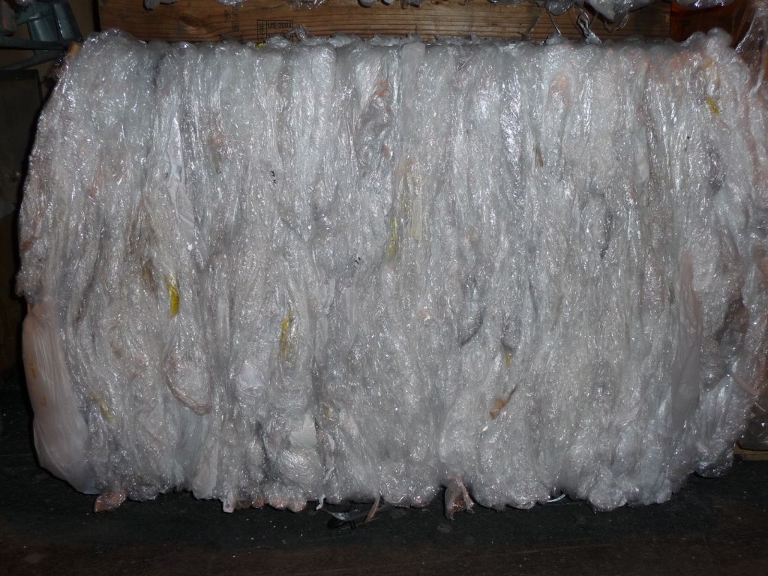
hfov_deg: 49.0
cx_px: 384
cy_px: 288
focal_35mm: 38
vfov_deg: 37.7
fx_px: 843
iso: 100
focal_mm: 6.3
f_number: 3.8
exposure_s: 1/30
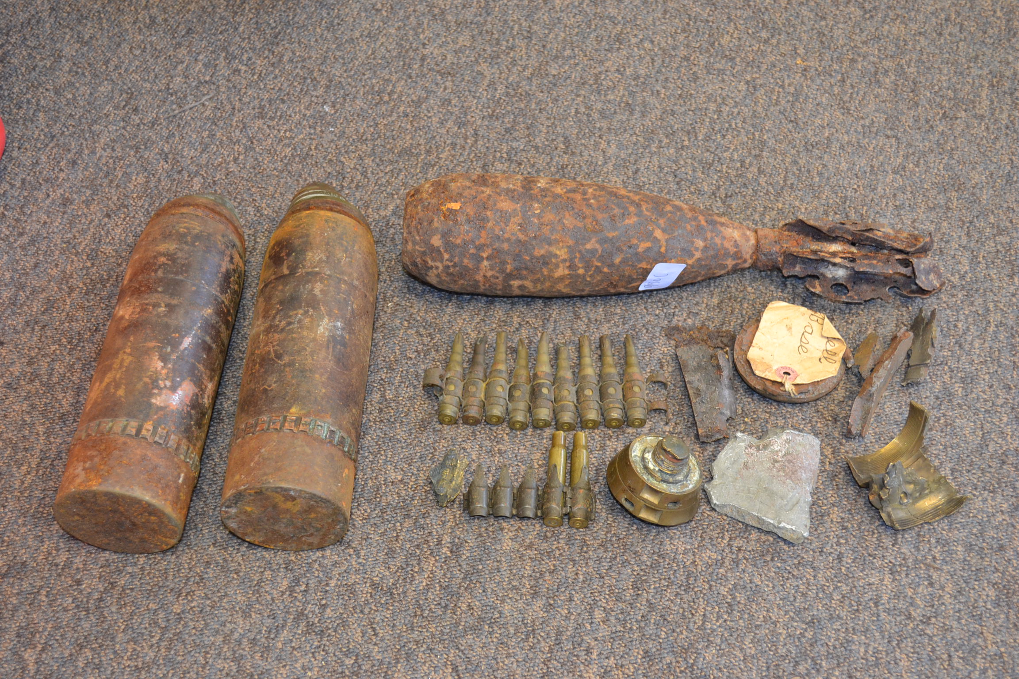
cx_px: 510
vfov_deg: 28.1
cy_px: 340
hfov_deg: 41.1
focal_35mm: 48
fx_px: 1359
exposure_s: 1/60
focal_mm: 32
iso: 1000
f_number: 4.8
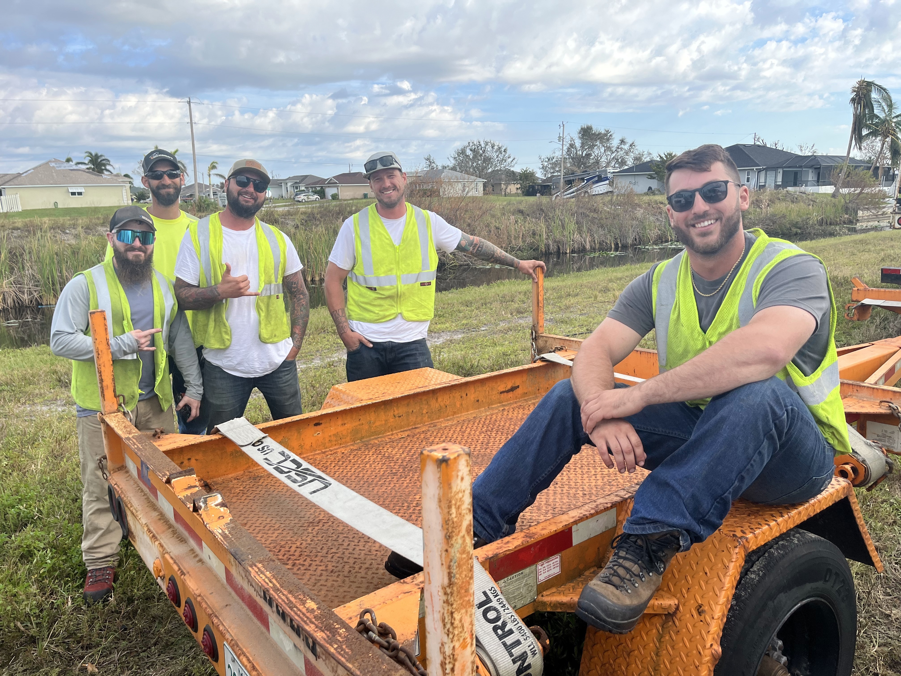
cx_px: 450
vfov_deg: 53.1
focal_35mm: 26
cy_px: 338
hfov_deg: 67.3
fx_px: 677
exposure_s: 1/1458
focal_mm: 5.1
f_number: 1.6
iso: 50
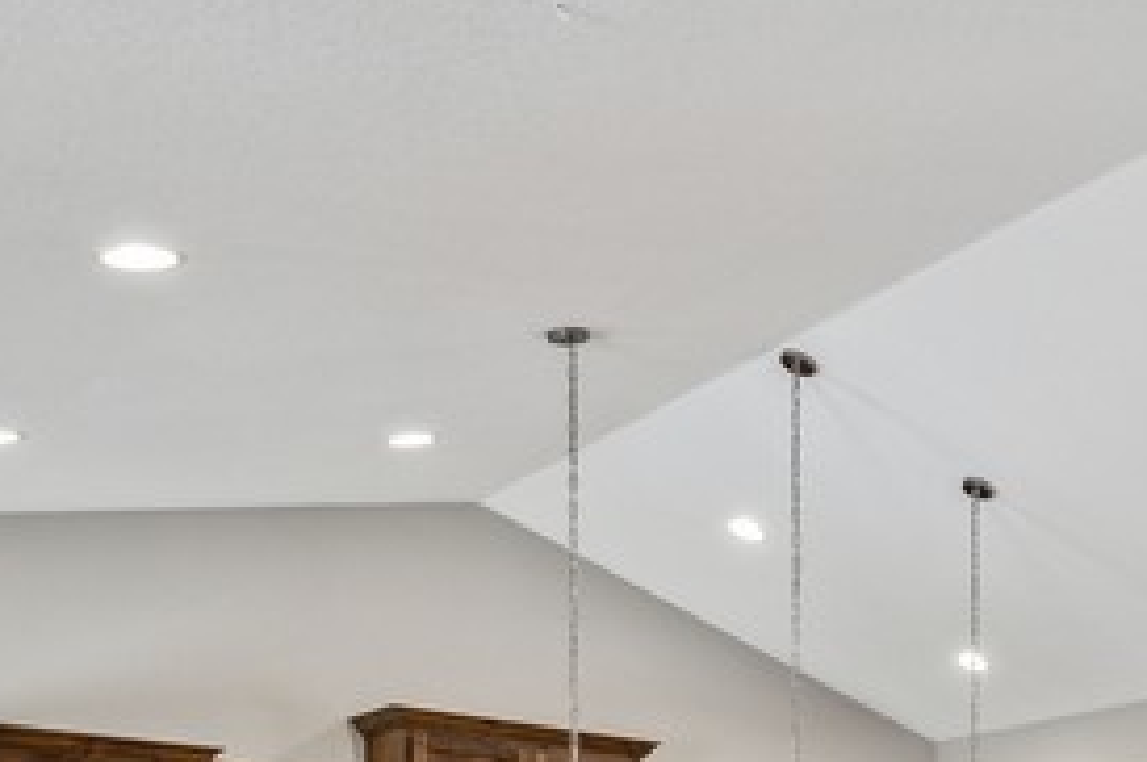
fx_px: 1464
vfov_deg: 24.8
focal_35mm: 46
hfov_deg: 35.6
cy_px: 1026
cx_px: 1302
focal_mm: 14
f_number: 8
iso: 200
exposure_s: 1/60
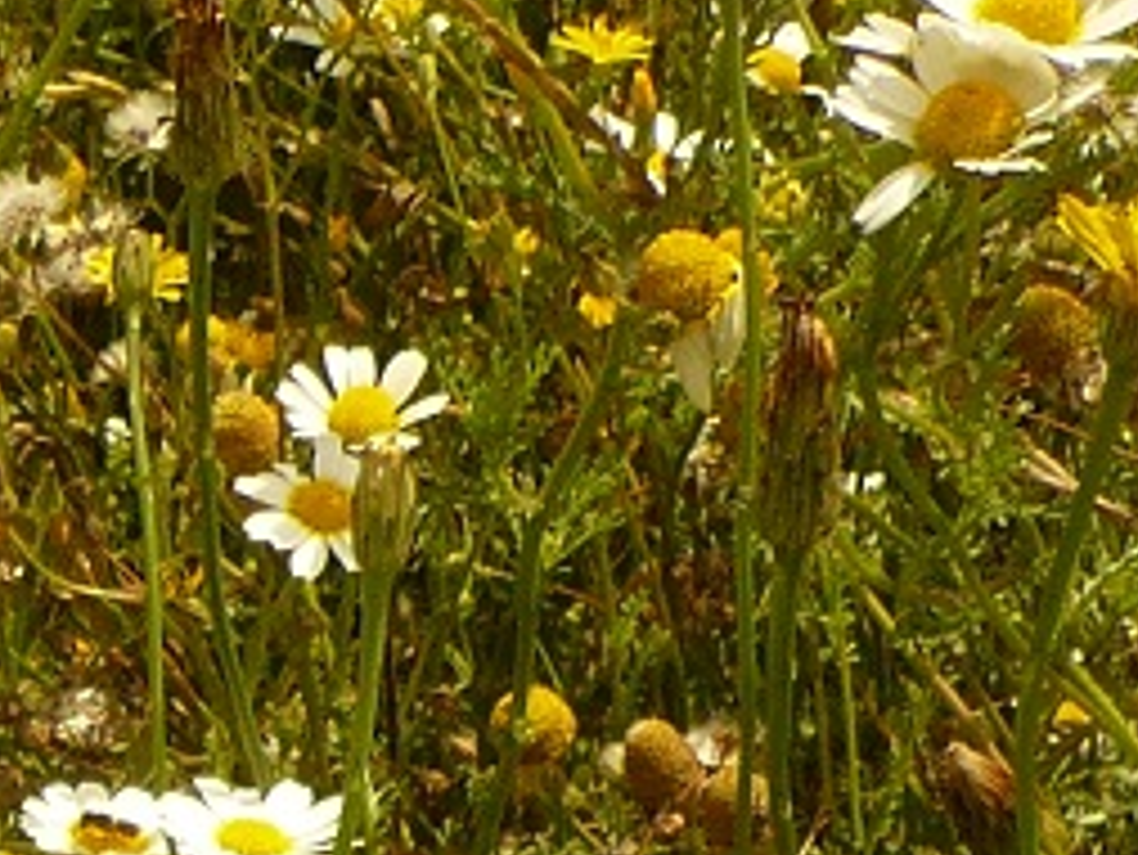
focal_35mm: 166
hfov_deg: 10.7
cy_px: 1998
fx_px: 5460
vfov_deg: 8.3
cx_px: -1237
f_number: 8
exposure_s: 1/320
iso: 100
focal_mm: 5.8
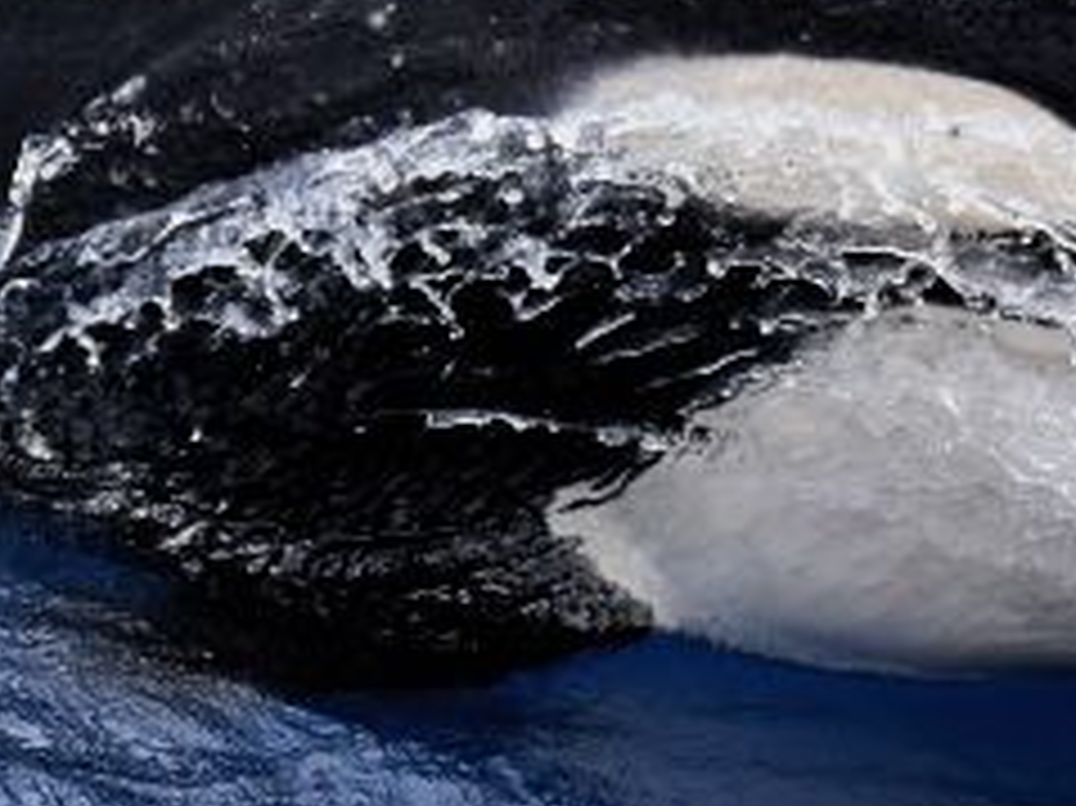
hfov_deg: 2.1
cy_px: -20
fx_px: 29254
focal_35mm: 942
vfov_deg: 1.6
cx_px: 383
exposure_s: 1/1600
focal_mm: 195
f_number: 5.6
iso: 400
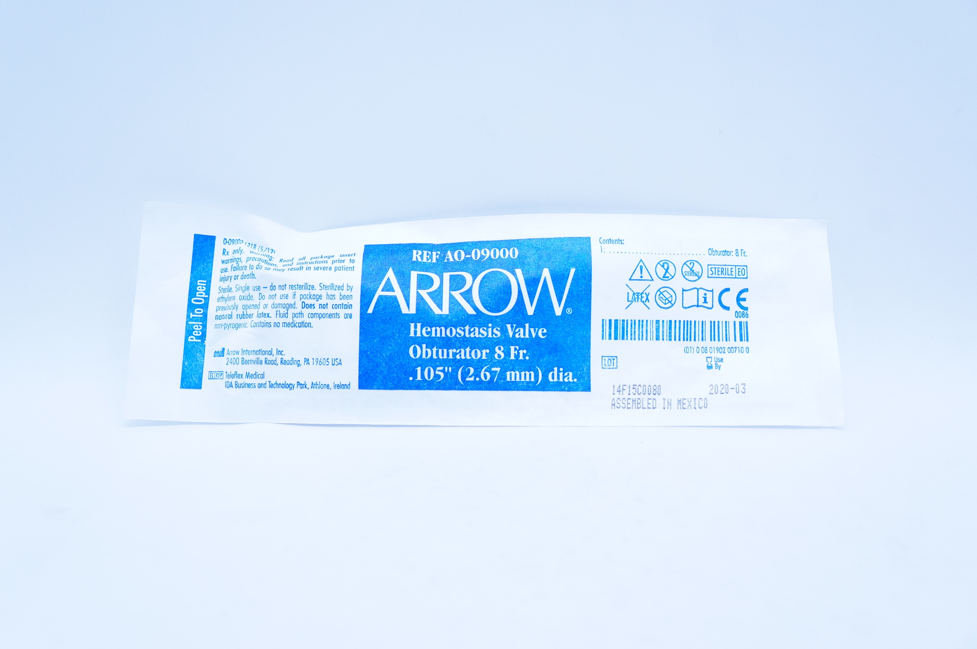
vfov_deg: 32.9
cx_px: 488
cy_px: 324
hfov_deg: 48.0
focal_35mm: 40
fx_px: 1098
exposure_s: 1/160
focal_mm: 27
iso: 800
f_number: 5.6
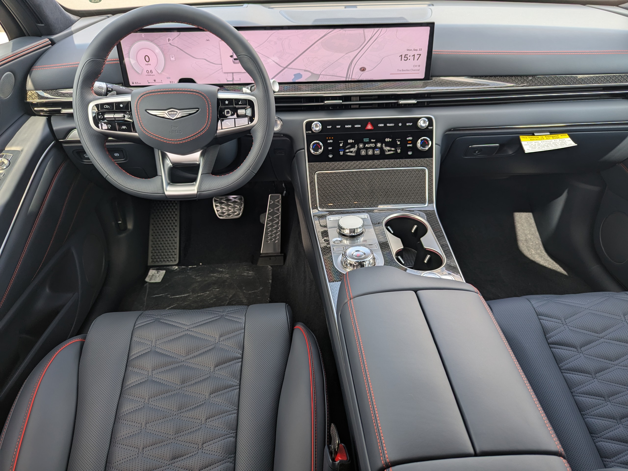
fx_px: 435
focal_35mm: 24
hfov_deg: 71.6
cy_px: 236
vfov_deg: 56.8
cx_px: 314
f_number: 1.85
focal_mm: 6.81
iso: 40
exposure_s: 1/183
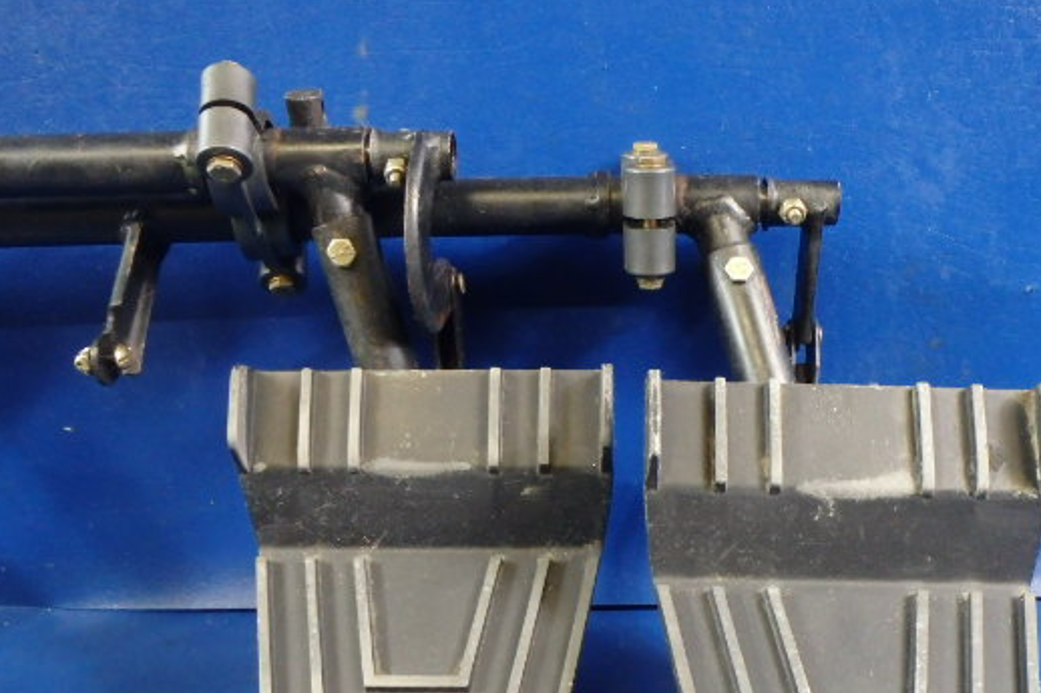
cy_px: 456
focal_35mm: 36
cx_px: 601
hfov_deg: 52.9
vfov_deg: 36.5
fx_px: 1041
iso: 800
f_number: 3.9
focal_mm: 5
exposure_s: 1/13
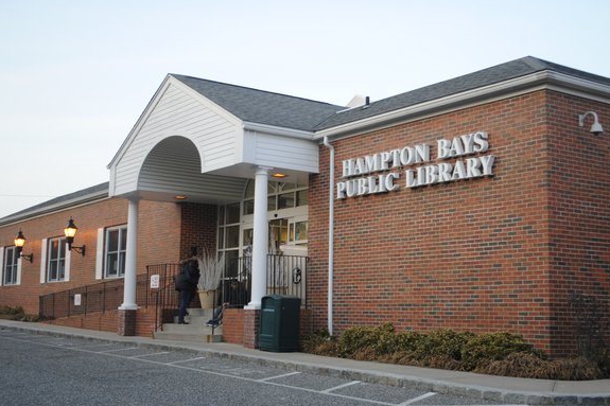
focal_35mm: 50
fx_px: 847
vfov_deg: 27.0
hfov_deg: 39.6
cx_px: 314
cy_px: 208
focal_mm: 32
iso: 200
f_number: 4.8
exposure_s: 1/80
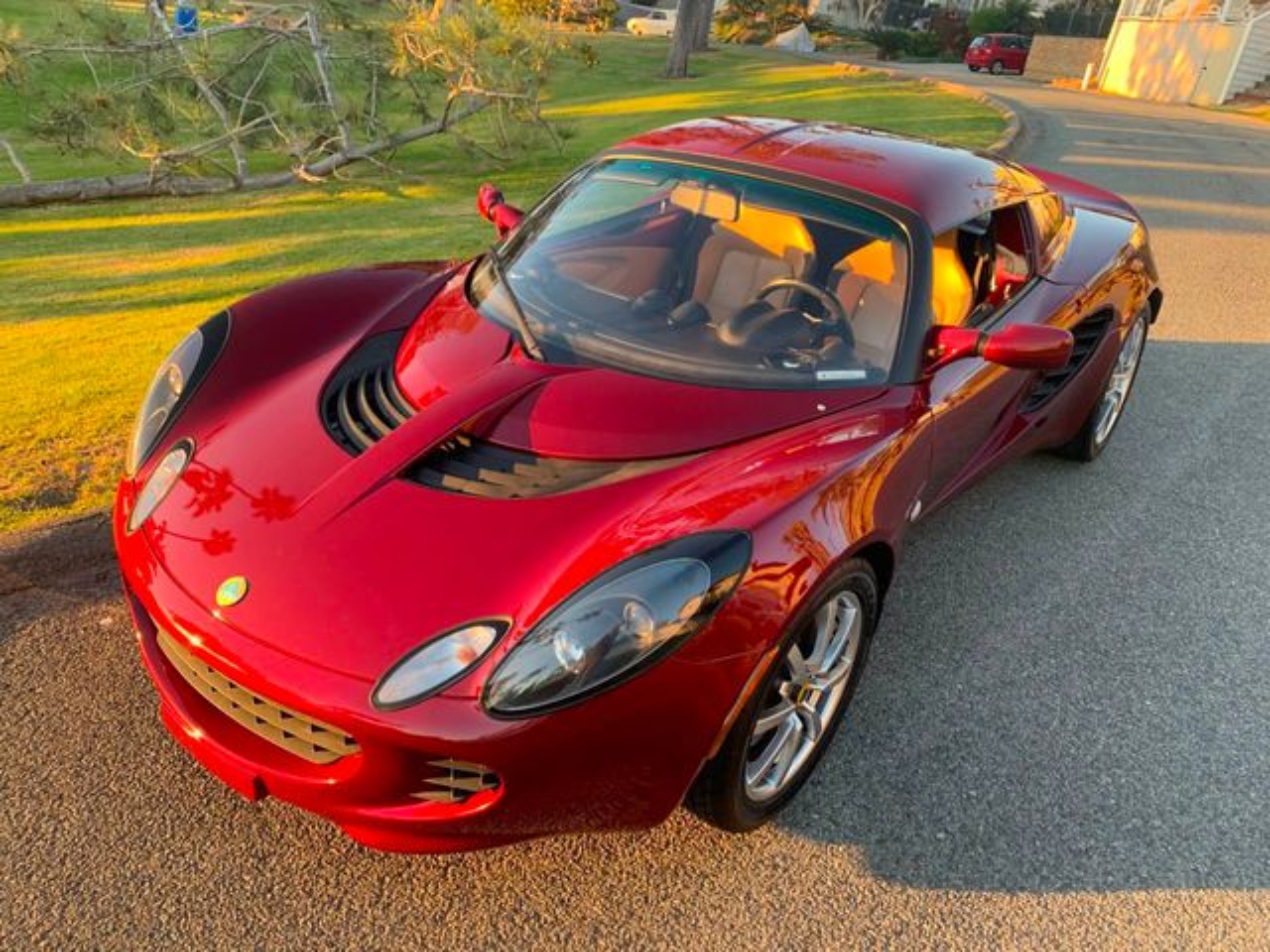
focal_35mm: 26
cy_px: 476
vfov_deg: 53.1
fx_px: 954
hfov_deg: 67.3
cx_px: 635
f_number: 1.8
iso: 50
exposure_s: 1/121
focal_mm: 4.25
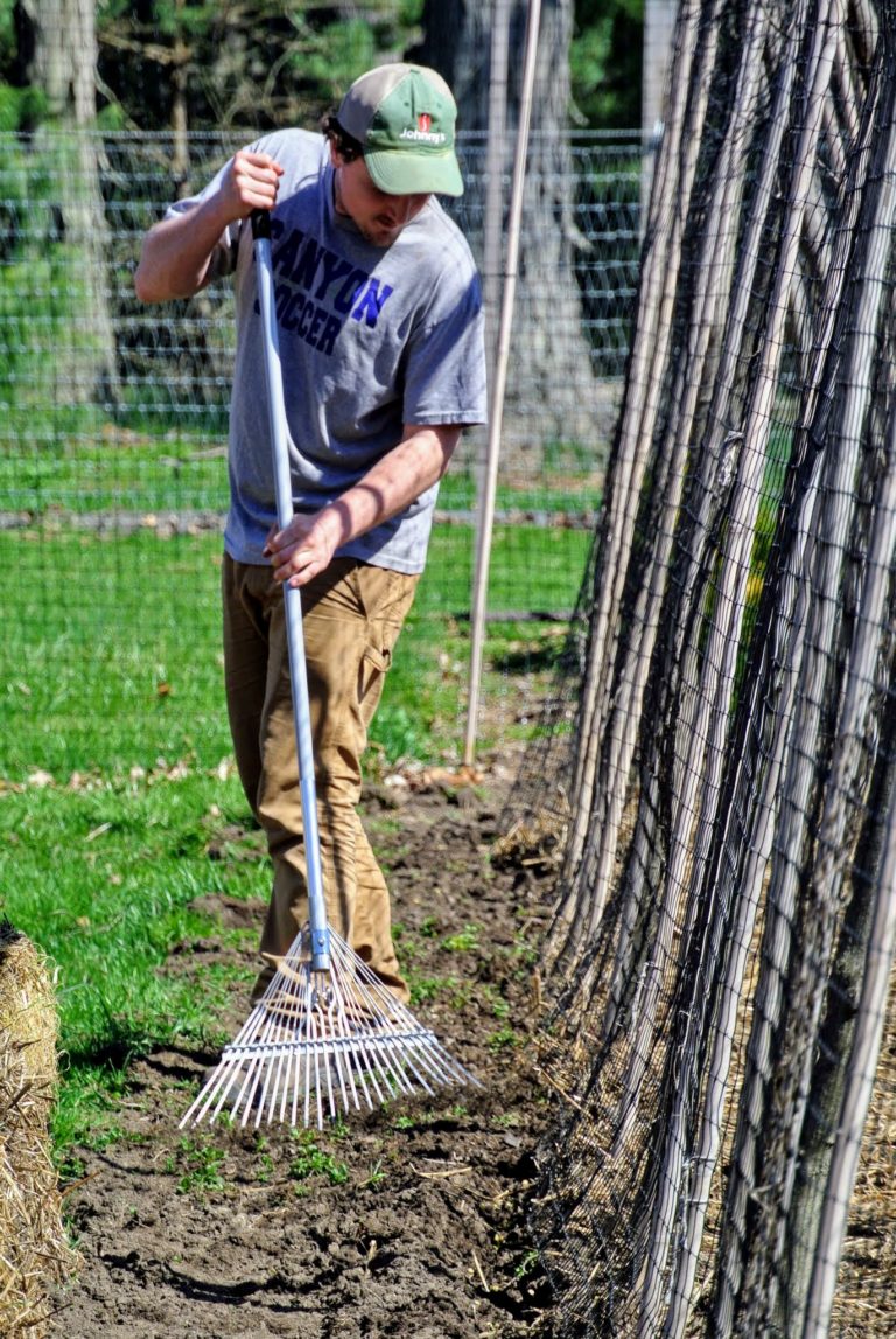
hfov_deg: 5.1
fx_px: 10123
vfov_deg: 7.6
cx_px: 448
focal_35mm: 272
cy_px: 670
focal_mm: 100.9
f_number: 5.3
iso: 100
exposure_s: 1/320
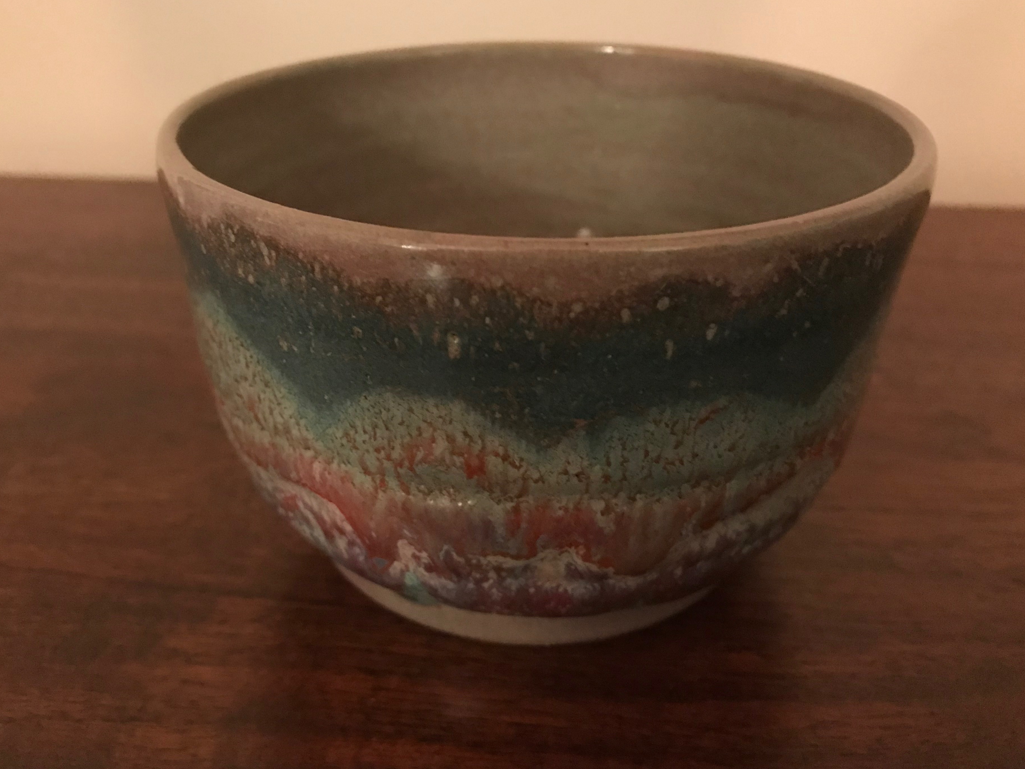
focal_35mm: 31
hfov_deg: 58.3
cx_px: 481
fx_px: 918
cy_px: 397
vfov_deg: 45.4
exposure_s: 1/4
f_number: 1.8
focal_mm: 3.99
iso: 100
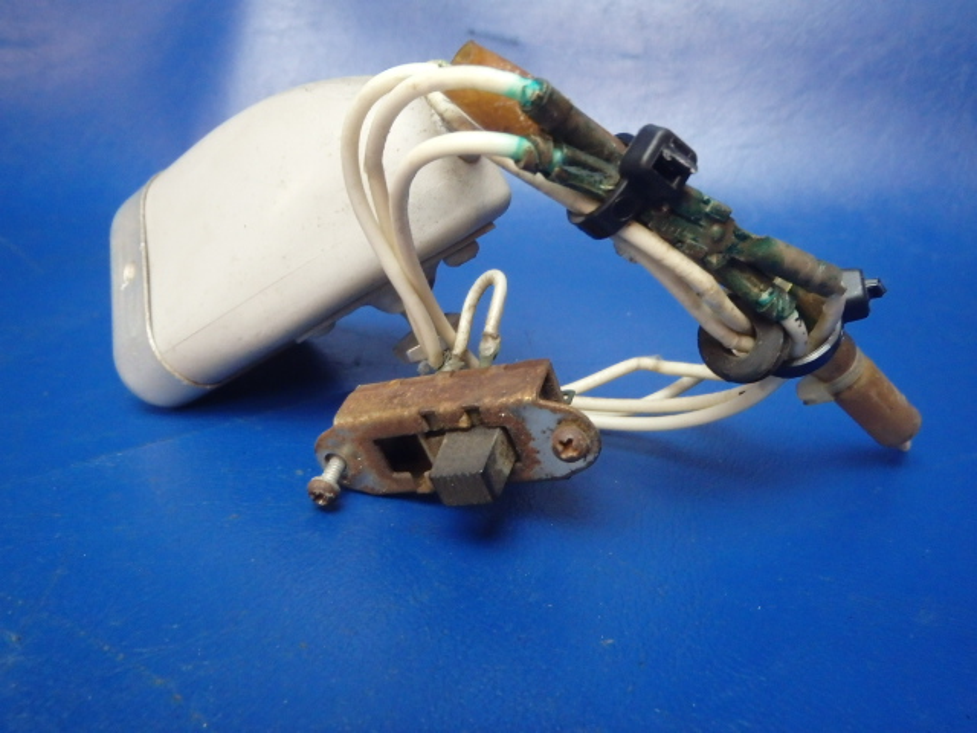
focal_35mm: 28
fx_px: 790
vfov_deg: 49.7
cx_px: 488
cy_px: 366
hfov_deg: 63.4
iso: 800
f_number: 3.9
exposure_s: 1/30
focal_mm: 5
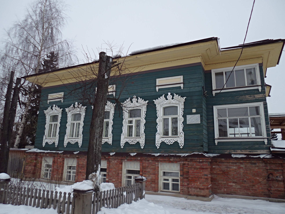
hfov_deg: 69.4
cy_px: 107
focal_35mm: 25
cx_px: 142
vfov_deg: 54.9
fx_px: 206
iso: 100
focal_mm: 4.5
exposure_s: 1/250
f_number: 2.5
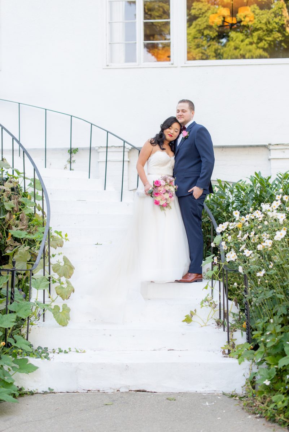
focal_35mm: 50
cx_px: 144
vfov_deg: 39.6
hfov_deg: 27.0
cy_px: 216
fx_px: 602
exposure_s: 1/640
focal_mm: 50
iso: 320
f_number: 2.8
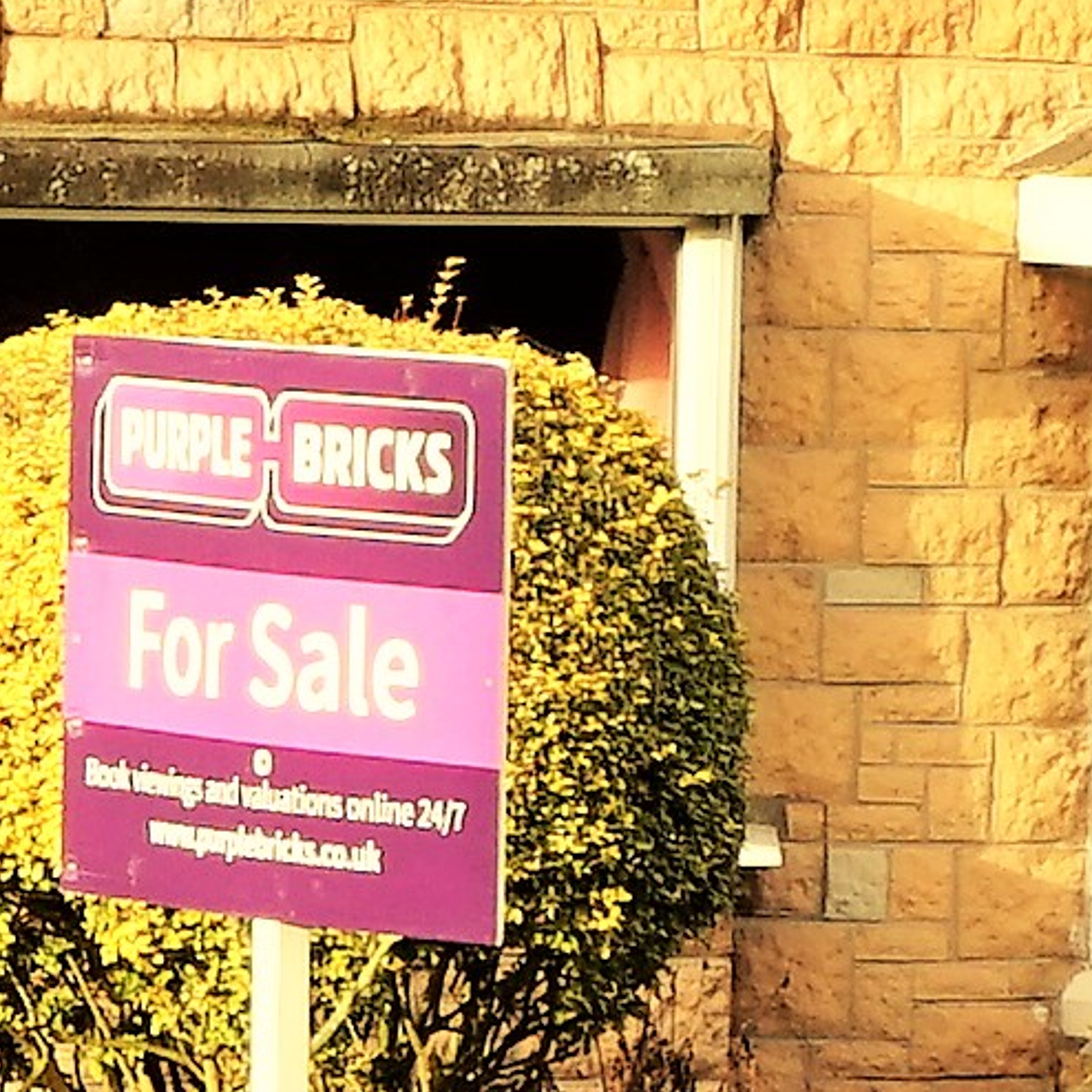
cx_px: 179
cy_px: 805
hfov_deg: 4.6
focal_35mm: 380
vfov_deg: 4.6
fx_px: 13551
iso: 100
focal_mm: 27
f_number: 9
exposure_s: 1/80
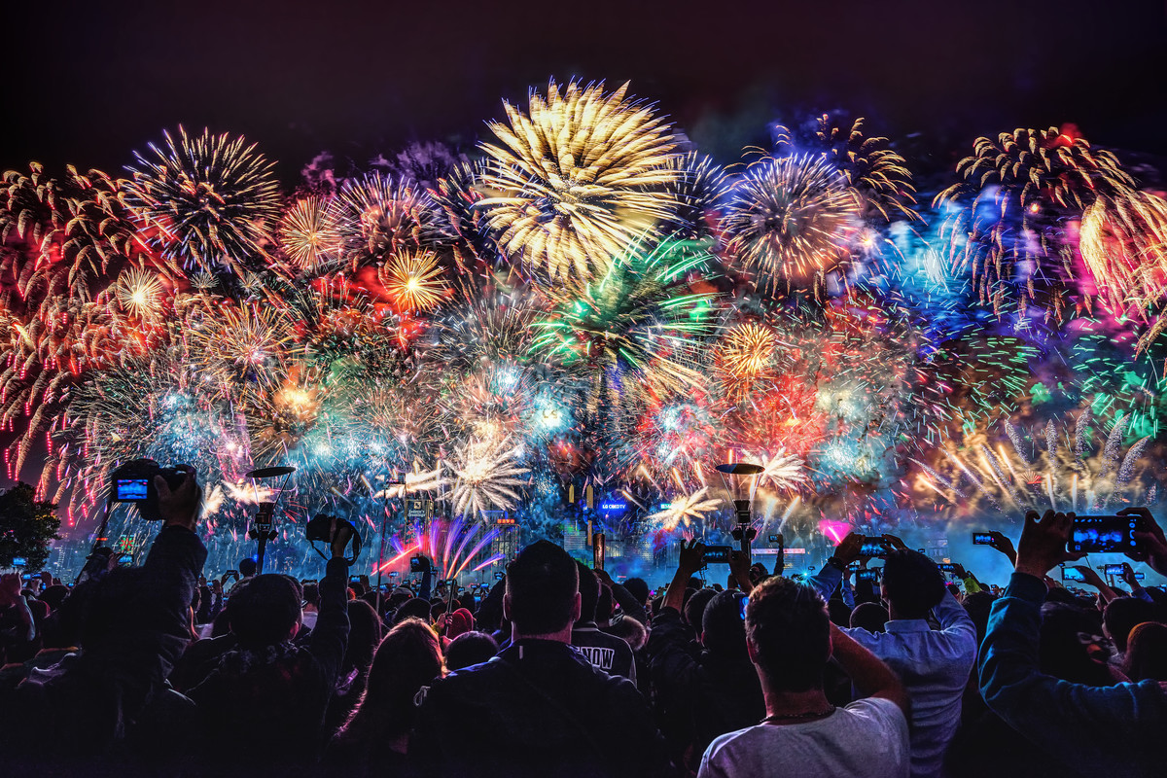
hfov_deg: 81.2
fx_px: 681
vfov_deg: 59.5
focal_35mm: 21
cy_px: 389
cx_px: 584
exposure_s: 1/13
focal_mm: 21
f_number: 8
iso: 125
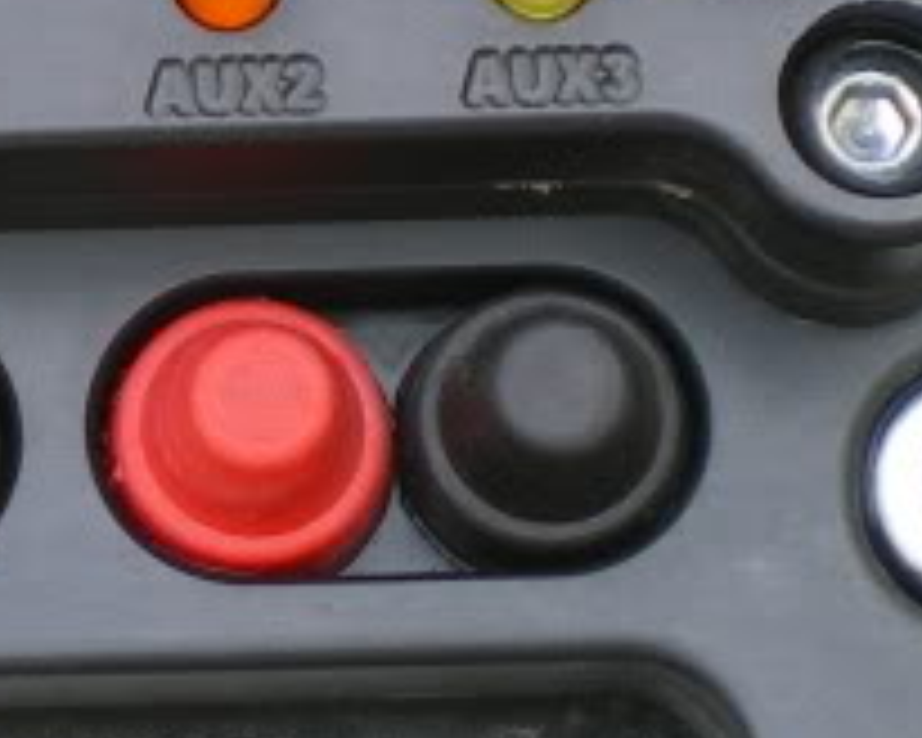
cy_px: 292
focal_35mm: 205
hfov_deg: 9.3
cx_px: -63
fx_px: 5594
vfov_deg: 7.5
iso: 50
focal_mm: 7.4
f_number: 3.5
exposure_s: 1/100
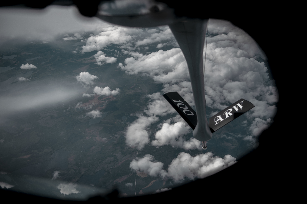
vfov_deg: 35.1
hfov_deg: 50.7
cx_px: 154
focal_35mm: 38
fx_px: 324
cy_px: 102
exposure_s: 1/2500
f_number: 2.8
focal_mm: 38
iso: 64
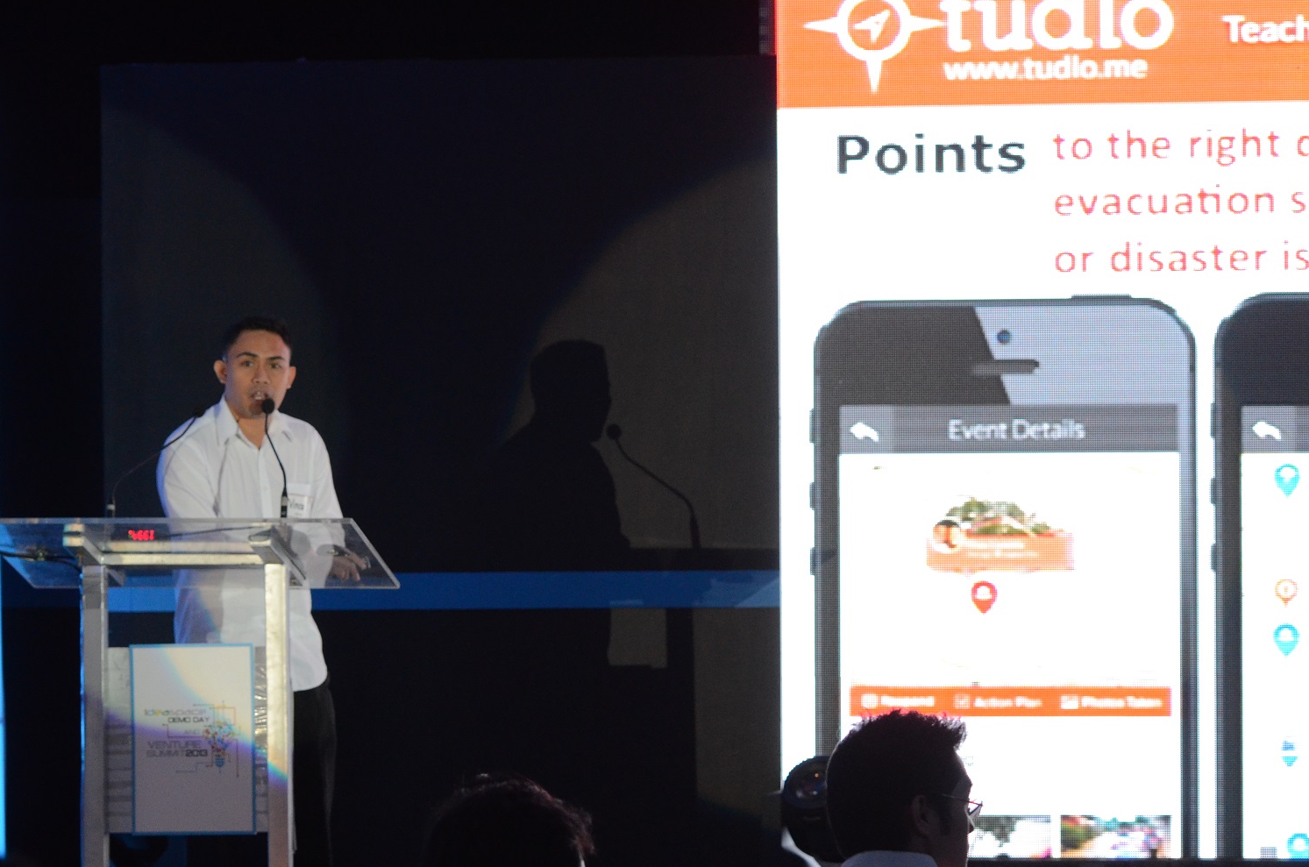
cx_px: 611
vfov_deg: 10.5
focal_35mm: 130
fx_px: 4717
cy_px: 534
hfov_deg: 15.8
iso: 1600
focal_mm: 70
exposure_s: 1/200
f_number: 4
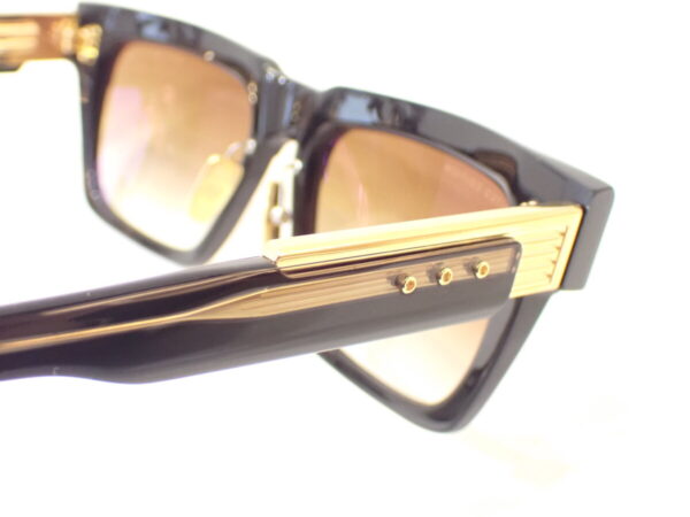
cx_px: 345
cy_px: 258
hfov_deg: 35.5
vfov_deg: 27.0
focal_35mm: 54
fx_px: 1076
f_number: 3.3
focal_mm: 9.65
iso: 1250
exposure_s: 1/50
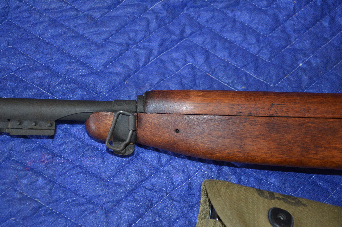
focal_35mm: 57
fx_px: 540
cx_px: 171
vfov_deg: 23.7
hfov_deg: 35.1
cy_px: 114
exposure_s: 1/60
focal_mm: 38
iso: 800
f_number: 4.2
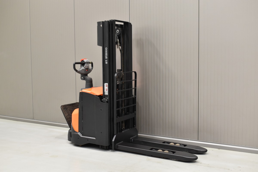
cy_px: 86
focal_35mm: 44
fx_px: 312
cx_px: 129
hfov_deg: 45.0
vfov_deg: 30.8
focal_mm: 29
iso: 1250
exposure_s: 1/15
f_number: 6.3
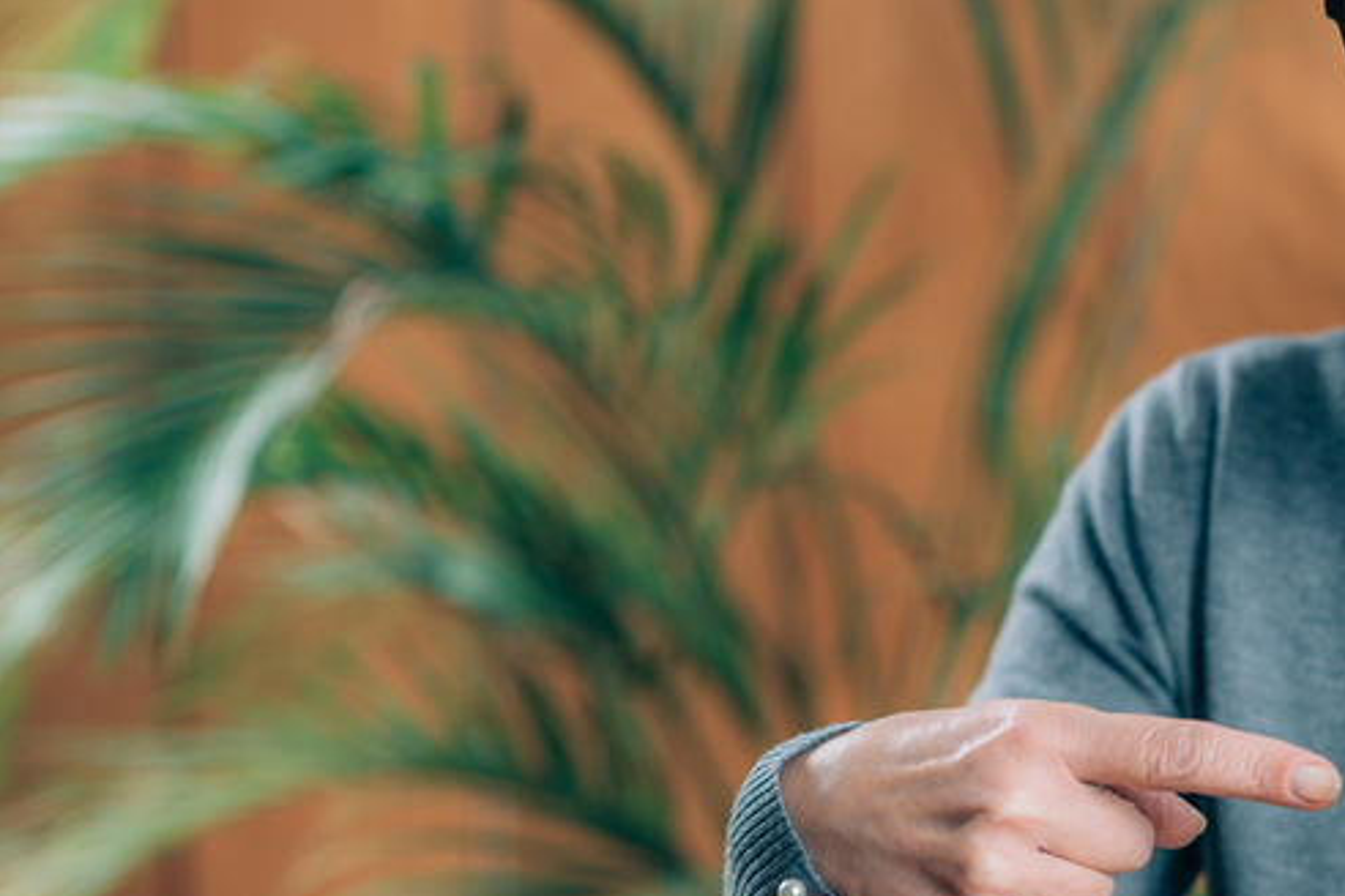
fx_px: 5417
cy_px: 434
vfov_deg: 9.5
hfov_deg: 14.0
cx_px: 1145
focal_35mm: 145
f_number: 2.8
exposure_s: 1/200
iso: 64
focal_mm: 85
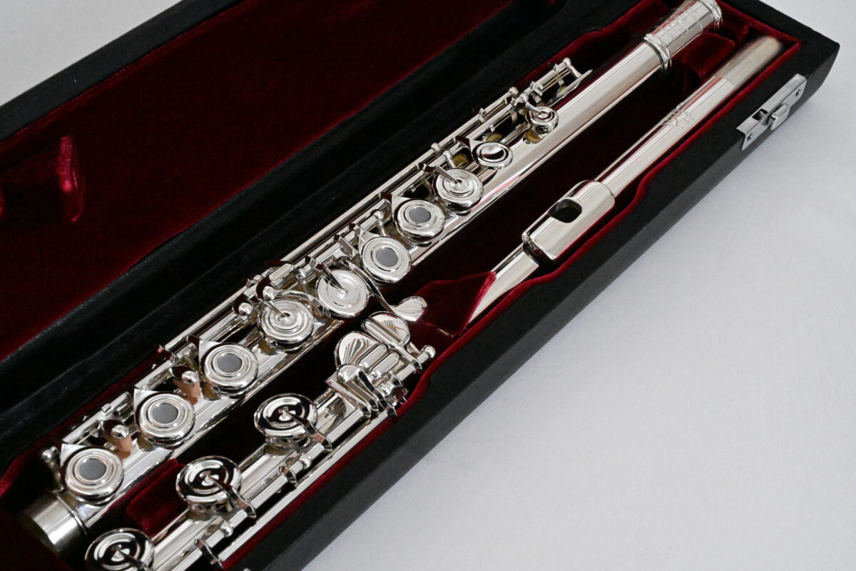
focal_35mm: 60
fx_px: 1427
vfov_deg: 22.6
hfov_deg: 33.4
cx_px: 428
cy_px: 286
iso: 25600
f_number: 22
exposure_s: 1/250
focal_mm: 60
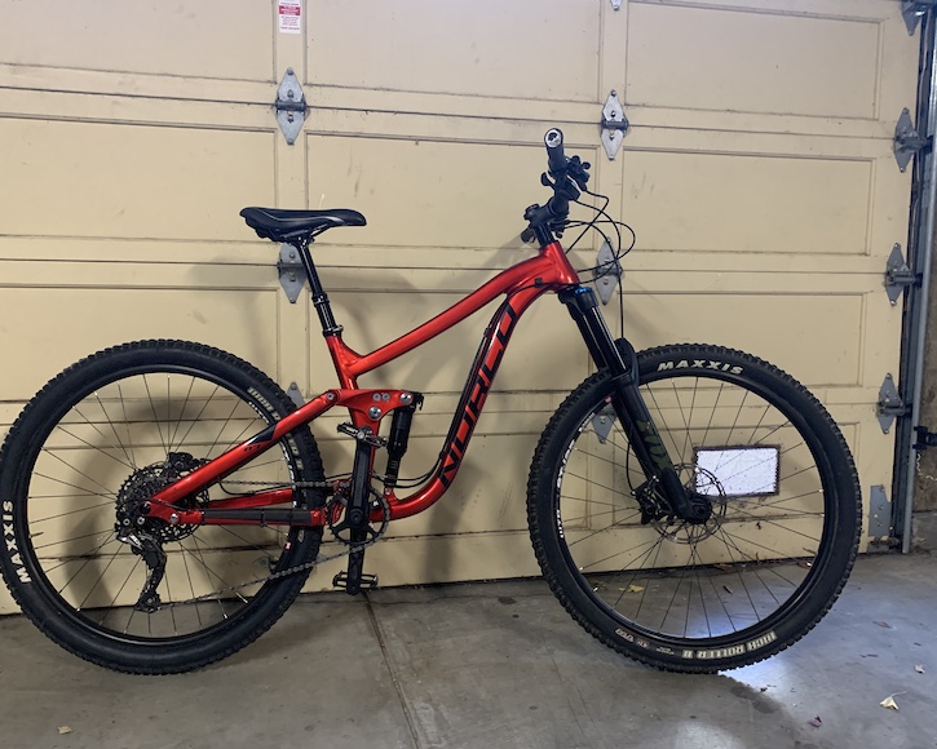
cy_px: 378
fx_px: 776
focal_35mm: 28
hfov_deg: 62.2
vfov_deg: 51.5
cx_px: 443
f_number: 1.8
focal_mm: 4.25
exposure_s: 1/40
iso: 400
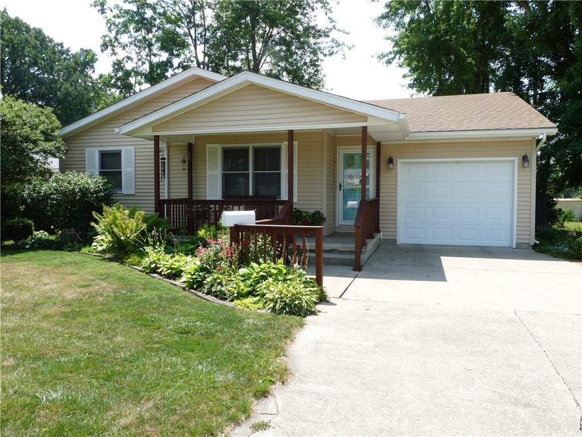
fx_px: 454
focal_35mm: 27
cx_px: 291
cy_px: 218
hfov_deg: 65.3
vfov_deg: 51.4
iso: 100
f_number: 5
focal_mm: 4.8
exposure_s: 1/200
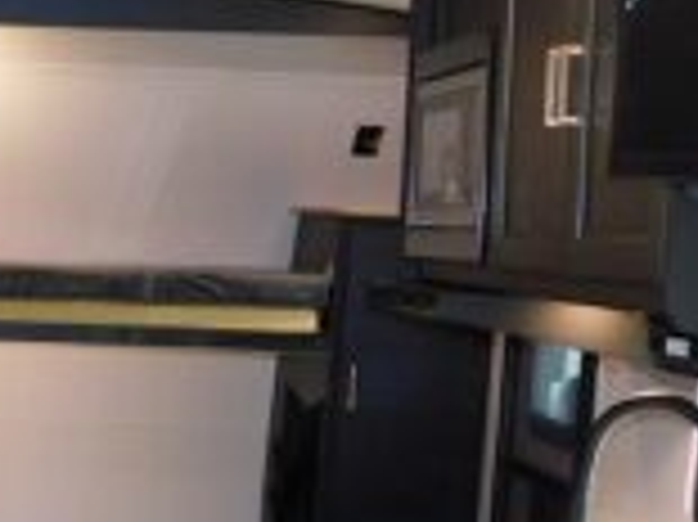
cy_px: 565
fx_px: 1793
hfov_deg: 21.2
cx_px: -18
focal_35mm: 89
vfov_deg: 16.1
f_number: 3
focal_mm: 4
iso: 200
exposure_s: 1/30
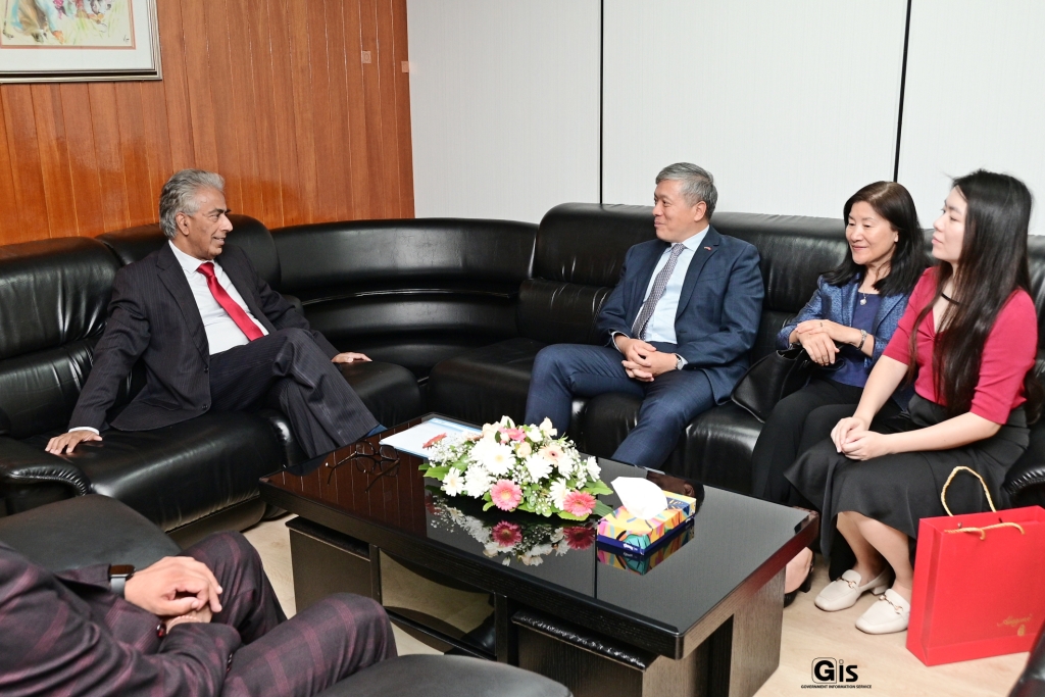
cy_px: 348
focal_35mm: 33
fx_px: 958
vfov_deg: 40.0
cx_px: 522
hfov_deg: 57.2
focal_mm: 22
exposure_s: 1/200
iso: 1000
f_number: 5.6
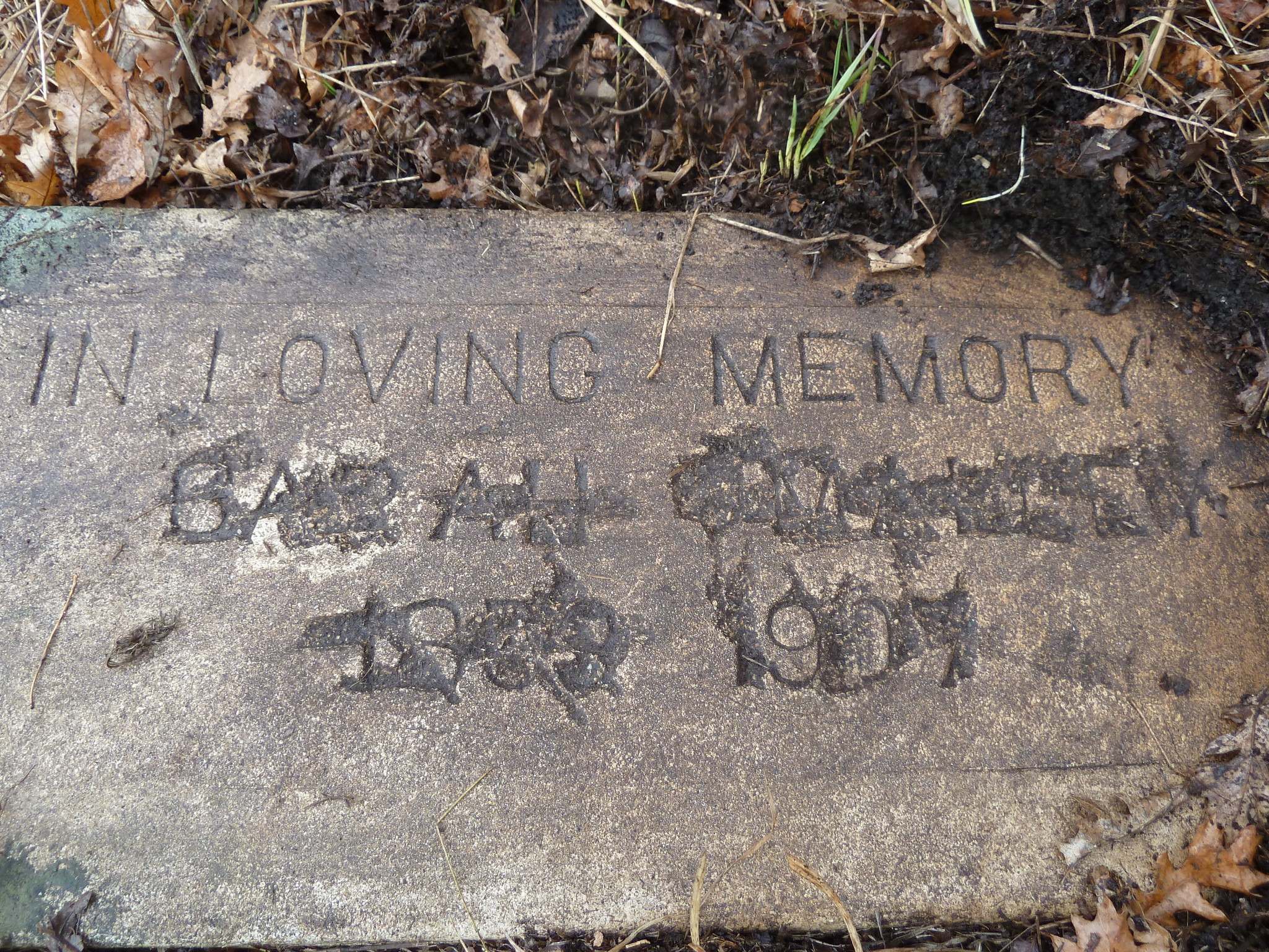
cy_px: 476
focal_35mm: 25
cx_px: 634
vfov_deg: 54.9
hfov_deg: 69.4
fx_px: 916
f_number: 3.3
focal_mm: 4.1
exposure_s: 1/40
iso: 80
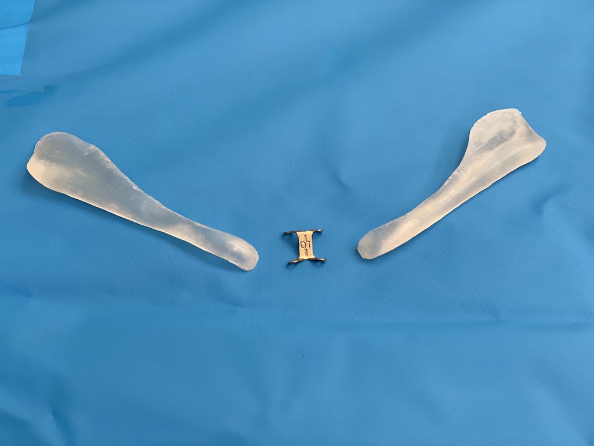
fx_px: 892
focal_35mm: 52
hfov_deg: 36.8
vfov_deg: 28.0
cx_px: 297
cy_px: 223
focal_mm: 6
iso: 80
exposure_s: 1/122
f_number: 2
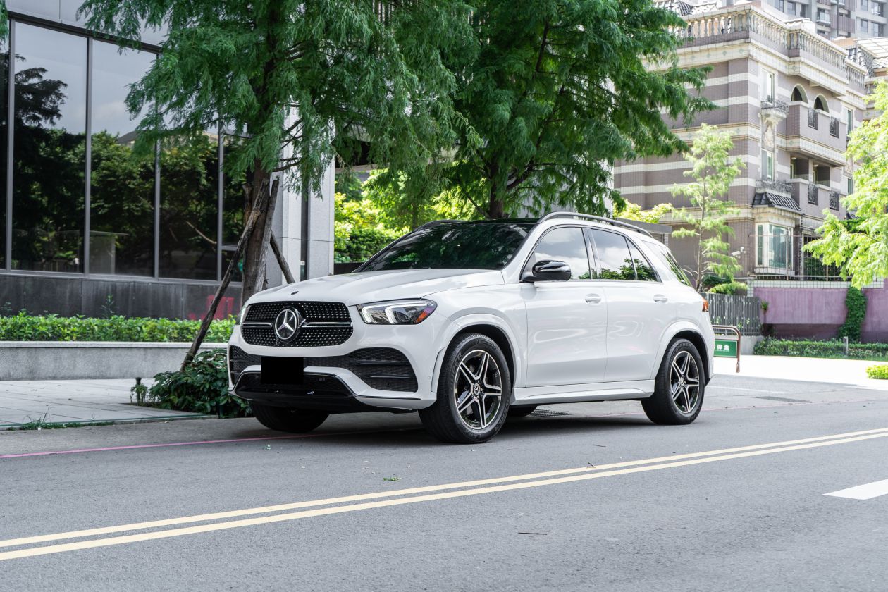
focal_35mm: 46
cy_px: 296
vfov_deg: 29.2
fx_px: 1135
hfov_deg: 42.7
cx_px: 444
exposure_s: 1/200
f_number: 4.5
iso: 250
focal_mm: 46
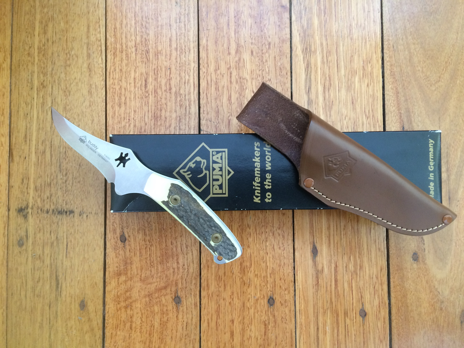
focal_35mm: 29
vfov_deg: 48.2
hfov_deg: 61.7
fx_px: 389
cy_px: 174
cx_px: 232
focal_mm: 4.15
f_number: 2.2
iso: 200
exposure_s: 1/33
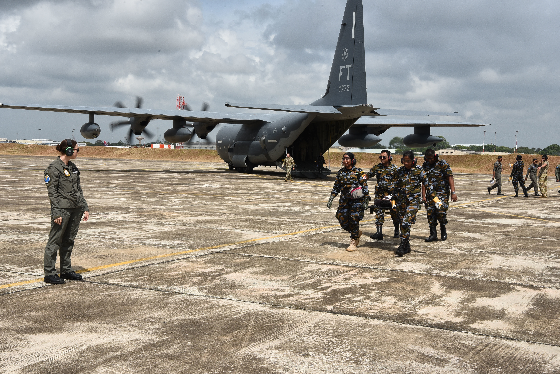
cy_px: 187
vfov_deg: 28.1
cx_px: 280
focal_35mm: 48
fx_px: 747
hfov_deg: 41.1
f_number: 22
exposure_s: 1/250
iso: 400
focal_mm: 48
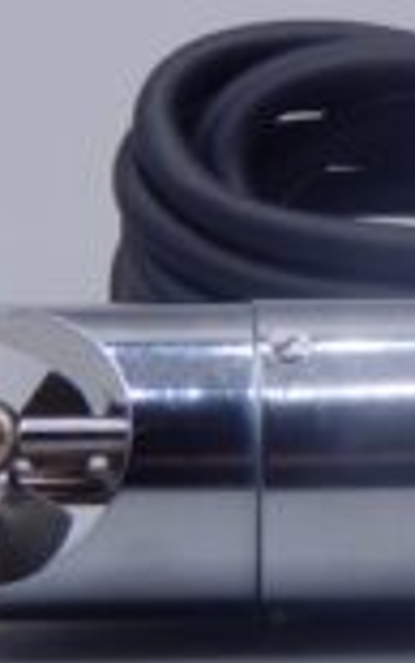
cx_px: 680
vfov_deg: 3.9
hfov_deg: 2.4
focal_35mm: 537
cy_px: 449
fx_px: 9709
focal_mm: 23.4
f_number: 4.8
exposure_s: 1/160
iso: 125
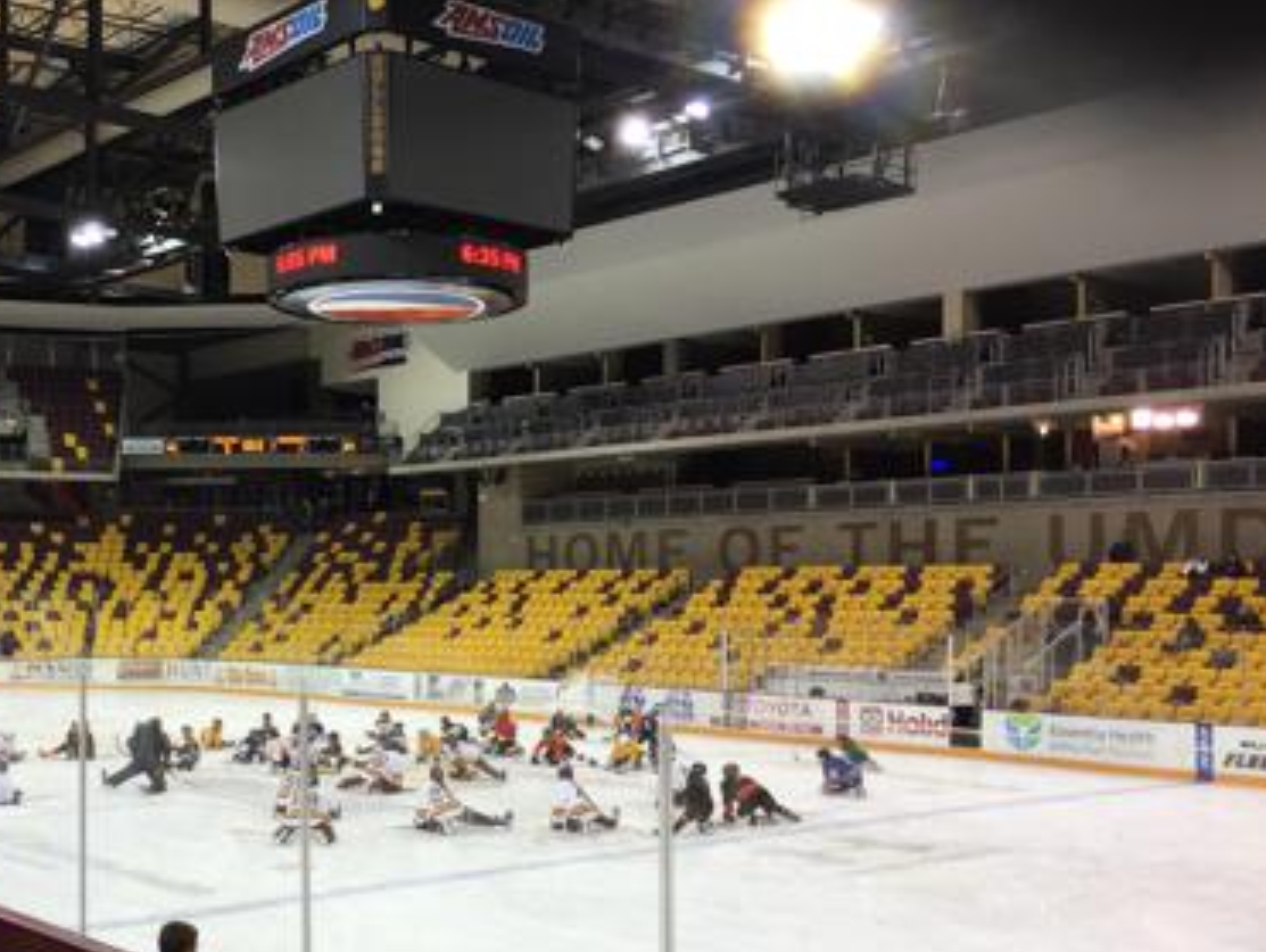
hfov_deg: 42.7
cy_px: 592
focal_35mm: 43
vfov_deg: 33.5
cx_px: 341
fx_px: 1574
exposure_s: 1/60
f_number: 2.2
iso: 32
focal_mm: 4.15
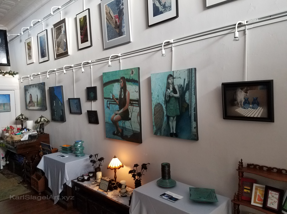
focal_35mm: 26
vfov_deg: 53.0
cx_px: 144
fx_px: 215
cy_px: 107
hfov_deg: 67.4
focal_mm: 4.2
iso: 160
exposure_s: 1/60
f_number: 1.7
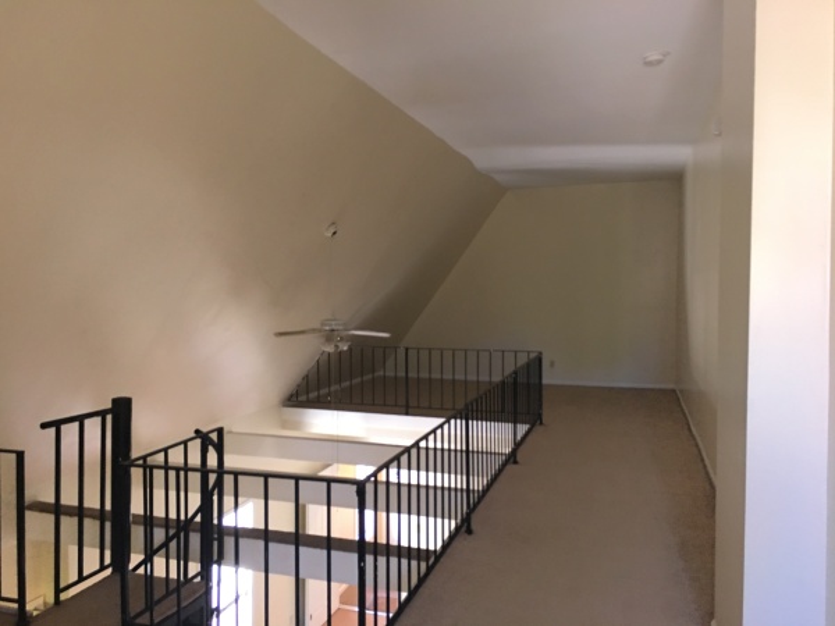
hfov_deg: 61.7
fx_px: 700
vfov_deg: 48.2
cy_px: 313
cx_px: 418
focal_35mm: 29
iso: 80
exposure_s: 1/10
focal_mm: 4.15
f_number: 2.2
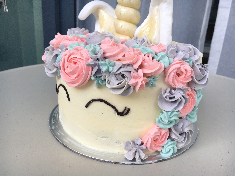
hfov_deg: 61.7
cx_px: 118
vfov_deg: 48.2
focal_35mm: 29
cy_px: 88
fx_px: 197
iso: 32
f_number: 2.2
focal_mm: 4.15
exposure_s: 1/100
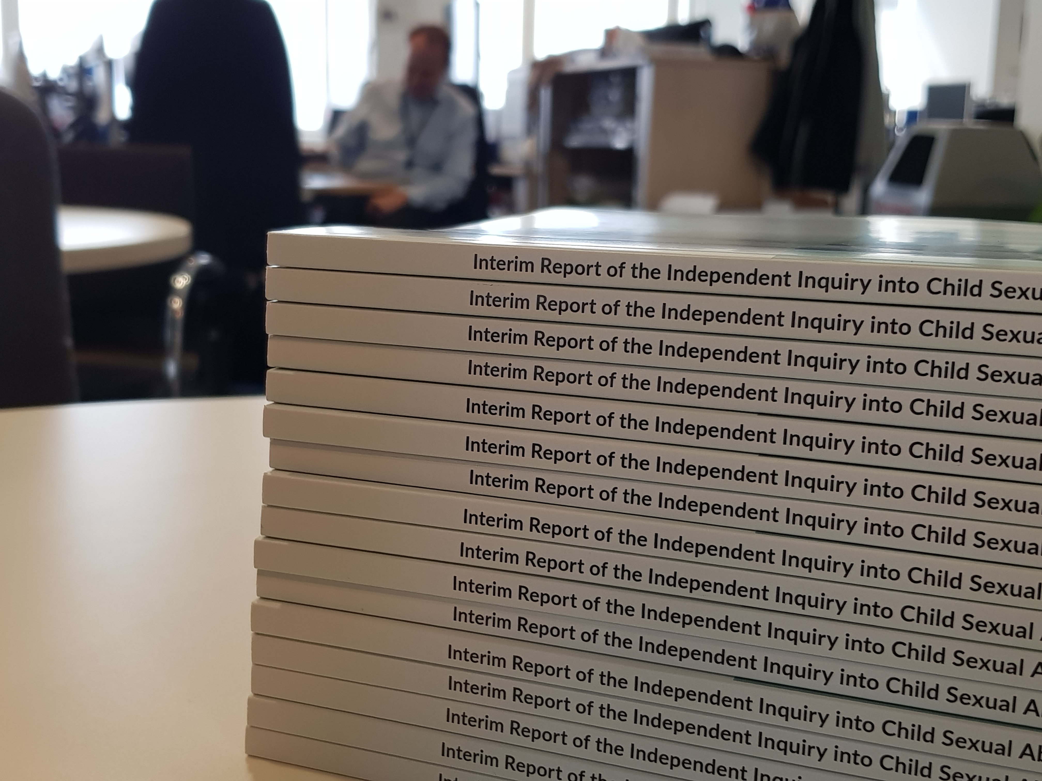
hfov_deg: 67.3
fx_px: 783
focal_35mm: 26
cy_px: 390
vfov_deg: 53.1
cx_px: 521
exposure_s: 1/100
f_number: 1.7
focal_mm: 4.2
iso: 64
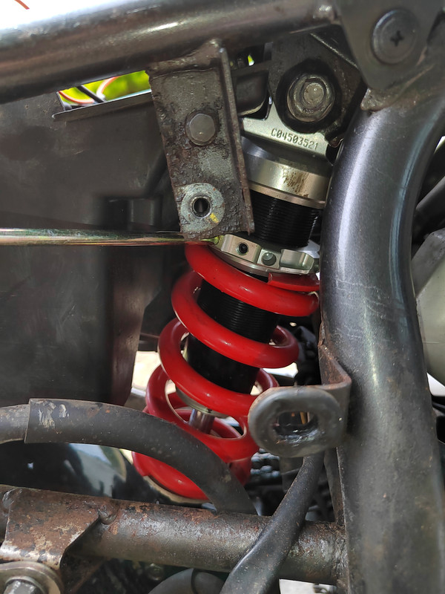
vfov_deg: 73.9
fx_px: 394
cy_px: 297
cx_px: 222
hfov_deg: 58.9
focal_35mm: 23
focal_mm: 5.52
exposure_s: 1/778
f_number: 1.9
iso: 603
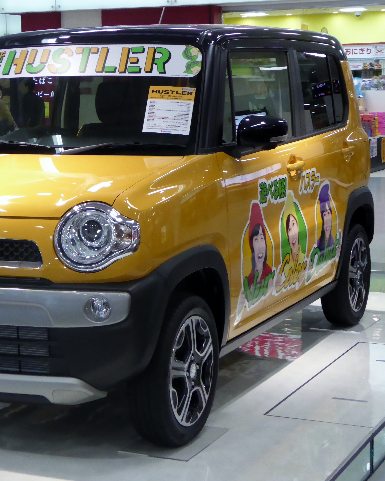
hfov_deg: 18.0
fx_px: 1211
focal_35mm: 85
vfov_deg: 22.5
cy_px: 241
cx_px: 111
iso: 640
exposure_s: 1/125
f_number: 4.3
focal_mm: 10.9
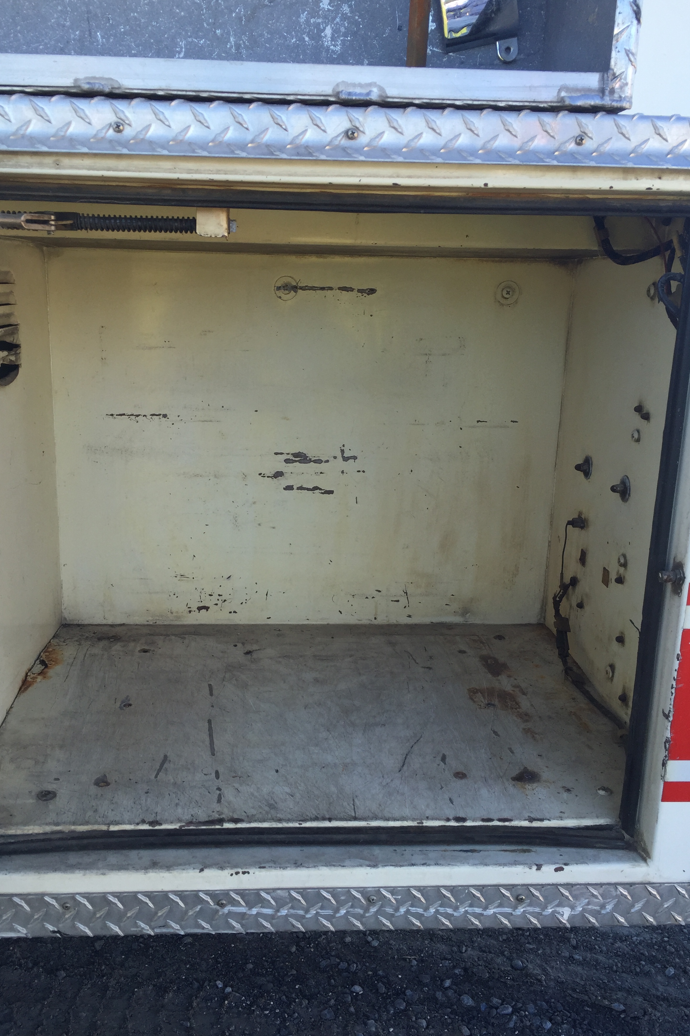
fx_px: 891
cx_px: 313
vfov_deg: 60.3
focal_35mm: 31
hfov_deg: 42.3
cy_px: 505
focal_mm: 4.15
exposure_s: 1/276
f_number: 2.2
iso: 32
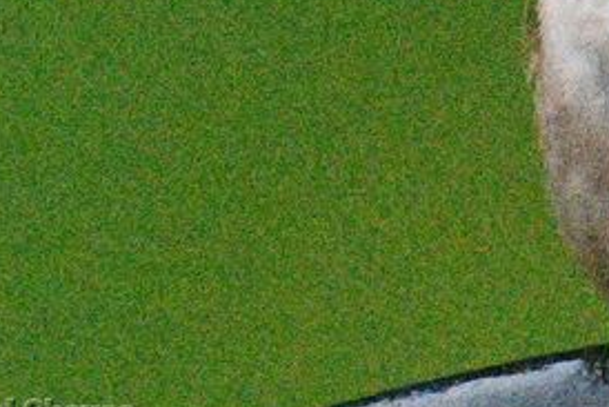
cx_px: 491
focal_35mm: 1401
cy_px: 88
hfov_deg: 1.5
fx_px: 23712
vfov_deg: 1.0
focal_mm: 600
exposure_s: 1/2500
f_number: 7.1
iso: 16000
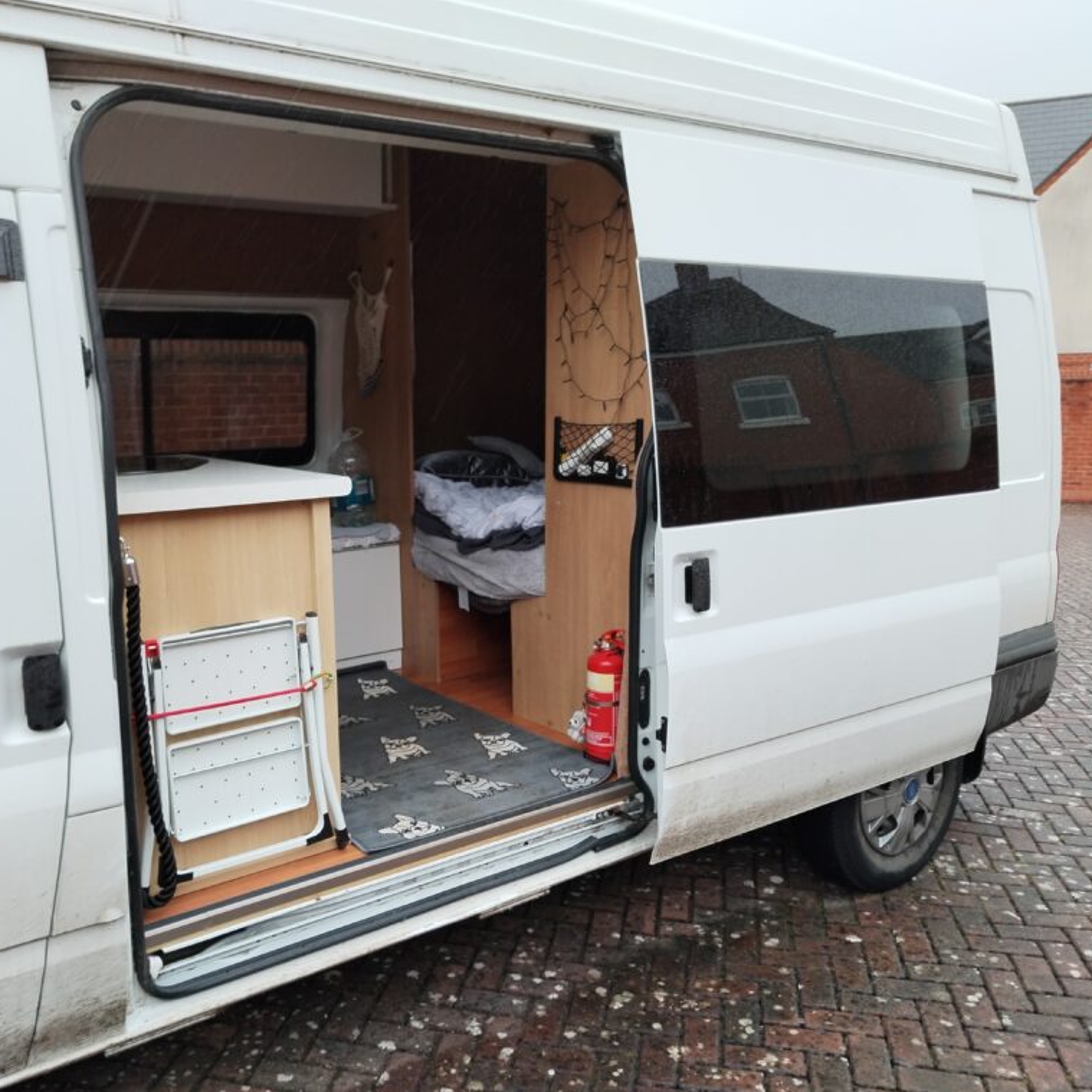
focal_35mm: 31
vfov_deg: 52.5
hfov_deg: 52.4
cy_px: 551
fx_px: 1106
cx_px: 491
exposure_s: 1/229
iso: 100
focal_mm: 4.75
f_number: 1.8
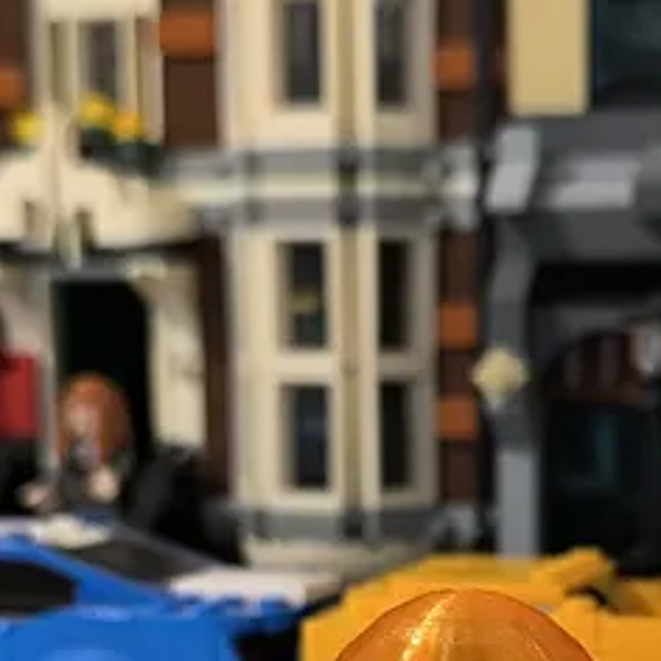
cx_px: 473
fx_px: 1988
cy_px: 724
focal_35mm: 92
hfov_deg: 18.8
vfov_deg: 18.2
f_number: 1.65
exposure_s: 1/25
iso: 1600
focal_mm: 6.14
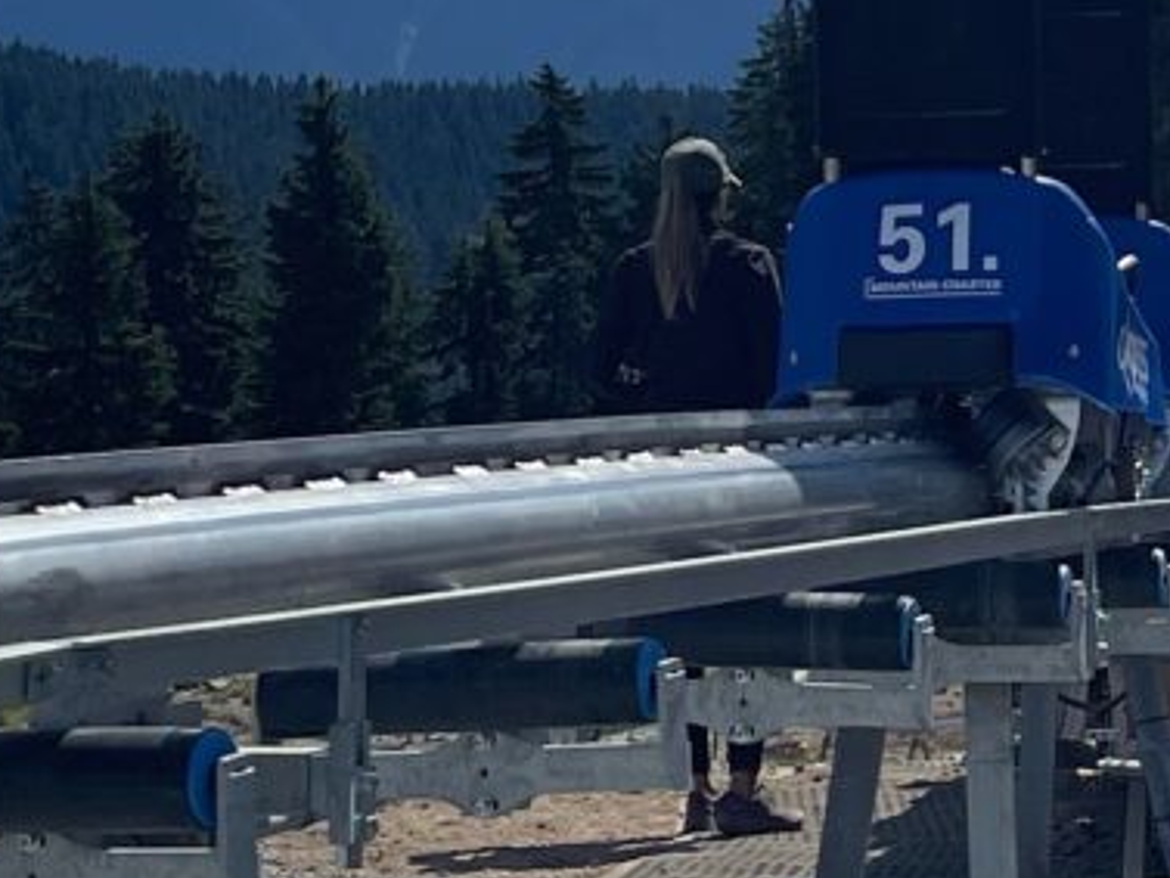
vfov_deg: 10.3
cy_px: -580
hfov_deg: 14.2
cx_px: 1021
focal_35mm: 138
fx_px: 4666
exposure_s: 1/10000
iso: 32
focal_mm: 5.1
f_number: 1.6
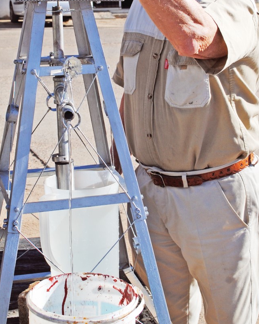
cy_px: 65
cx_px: 130
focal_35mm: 91
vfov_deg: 20.8
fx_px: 872
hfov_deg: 16.9
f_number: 8
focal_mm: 32
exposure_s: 1/250
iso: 100
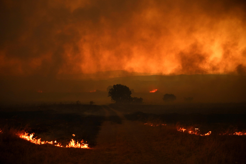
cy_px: 82
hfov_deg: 28.9
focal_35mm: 70
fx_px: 478
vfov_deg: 19.4
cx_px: 123
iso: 1000
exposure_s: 1/1250
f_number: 2.8
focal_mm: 70
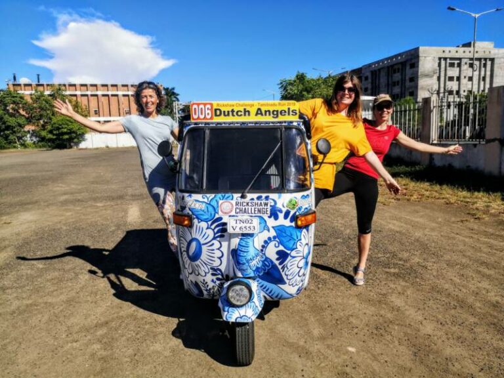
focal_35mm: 27
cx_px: 252
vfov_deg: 51.4
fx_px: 393
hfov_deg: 65.3
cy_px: 189
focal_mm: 3.95
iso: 50
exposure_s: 1/4274
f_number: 1.8
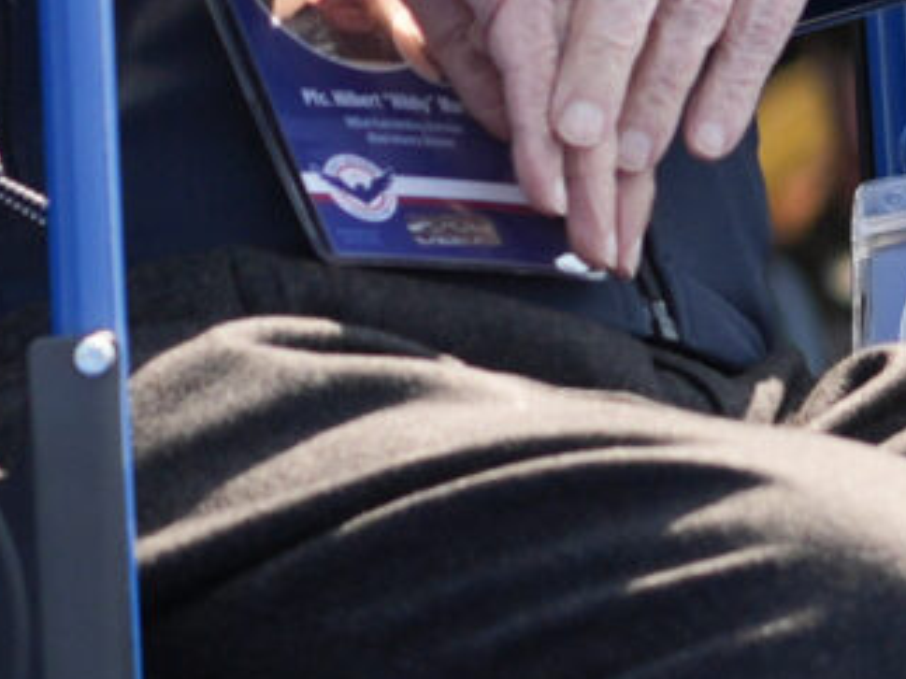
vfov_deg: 2.0
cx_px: 2651
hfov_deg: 2.6
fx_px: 19936
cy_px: 237
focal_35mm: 762
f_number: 4.5
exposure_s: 1/800
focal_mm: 100
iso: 250
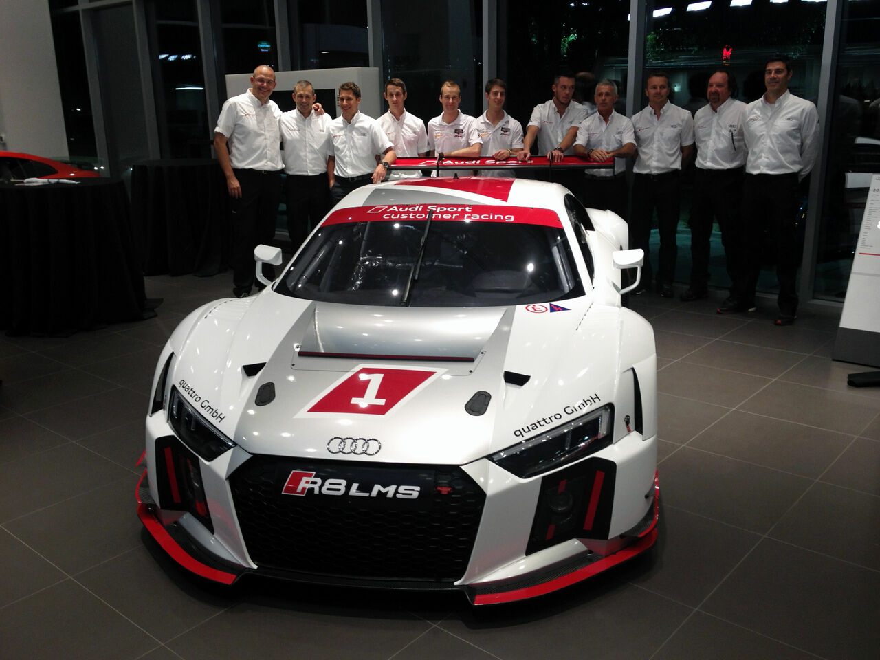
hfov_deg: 52.6
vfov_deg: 40.7
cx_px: 440
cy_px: 330
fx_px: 890
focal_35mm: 35
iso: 50
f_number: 2.4
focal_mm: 4.28
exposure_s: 1/40
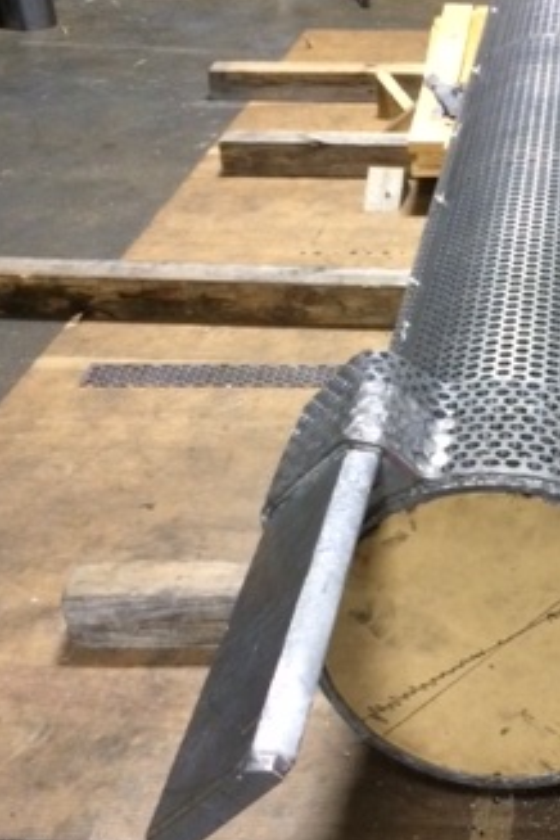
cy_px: 403
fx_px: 1423
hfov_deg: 21.6
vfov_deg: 32.9
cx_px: 545
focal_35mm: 61
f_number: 2.2
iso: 250
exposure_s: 1/30
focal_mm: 4.12
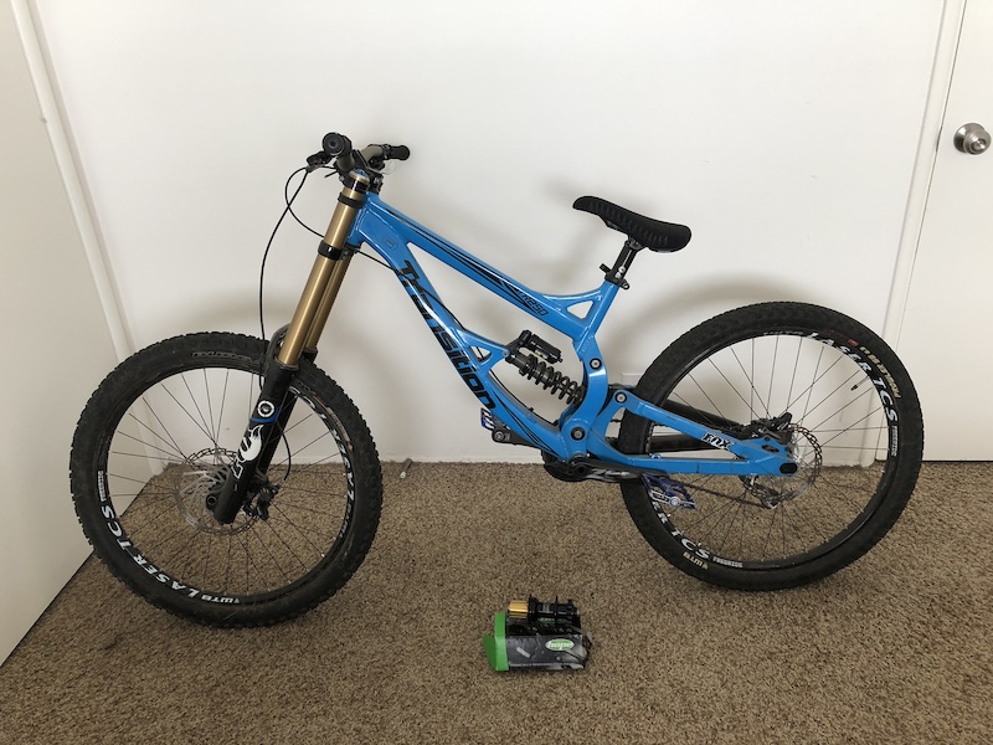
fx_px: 803
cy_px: 372
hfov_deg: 63.4
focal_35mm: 28
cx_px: 496
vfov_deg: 49.7
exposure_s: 1/40
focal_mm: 4
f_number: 1.8
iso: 25
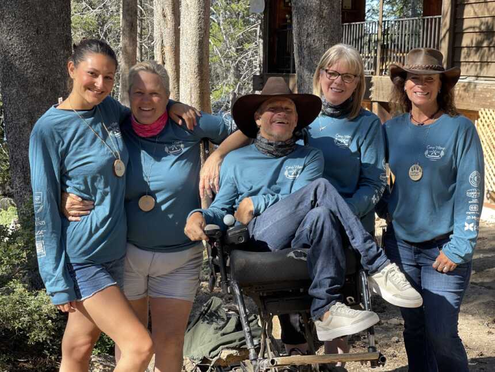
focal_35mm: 64
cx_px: 248
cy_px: 186
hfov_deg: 30.3
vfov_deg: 22.9
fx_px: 915
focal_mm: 7.5
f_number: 2.2
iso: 25
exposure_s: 1/121
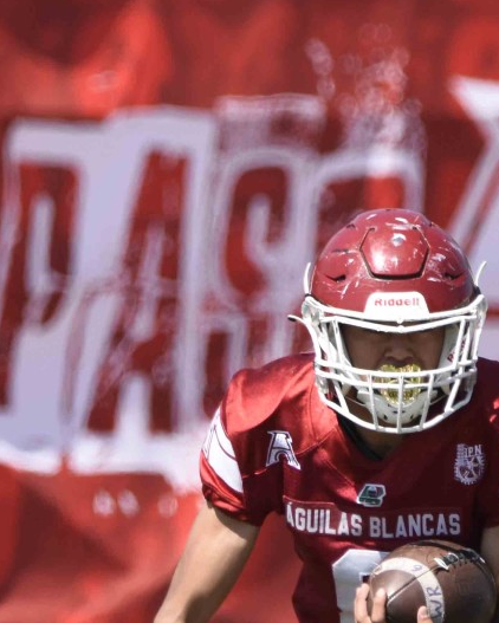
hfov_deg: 0.9
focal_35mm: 1730
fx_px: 31918
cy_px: 668
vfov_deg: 1.1
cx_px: 398
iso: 500
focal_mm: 360
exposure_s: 1/1600
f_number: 6.3
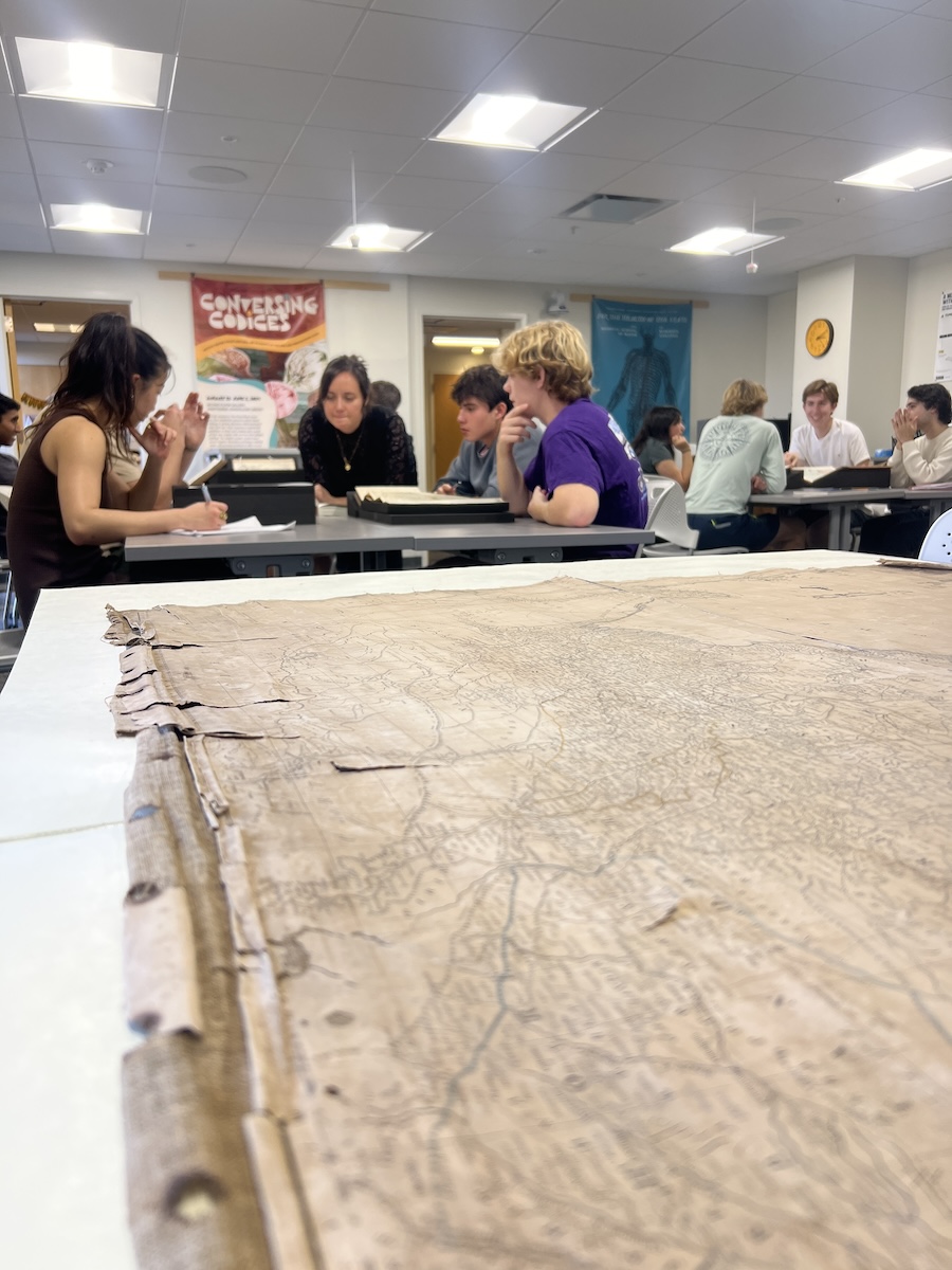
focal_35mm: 26
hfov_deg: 53.1
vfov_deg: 67.3
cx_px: 476
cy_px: 635
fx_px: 953
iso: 64
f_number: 1.5
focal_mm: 5.7
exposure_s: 1/121
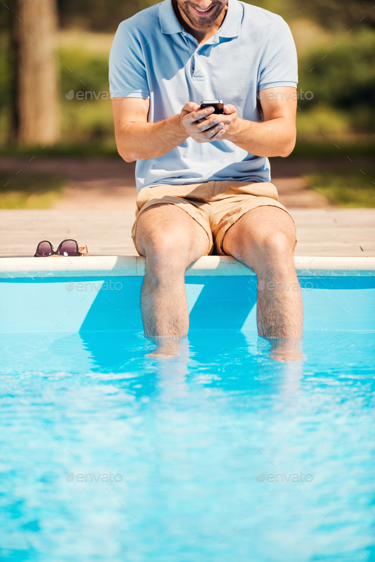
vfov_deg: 10.8
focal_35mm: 190
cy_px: 281
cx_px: 188
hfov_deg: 7.2
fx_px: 2966
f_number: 3.5
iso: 125
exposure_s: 1/250
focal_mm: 190
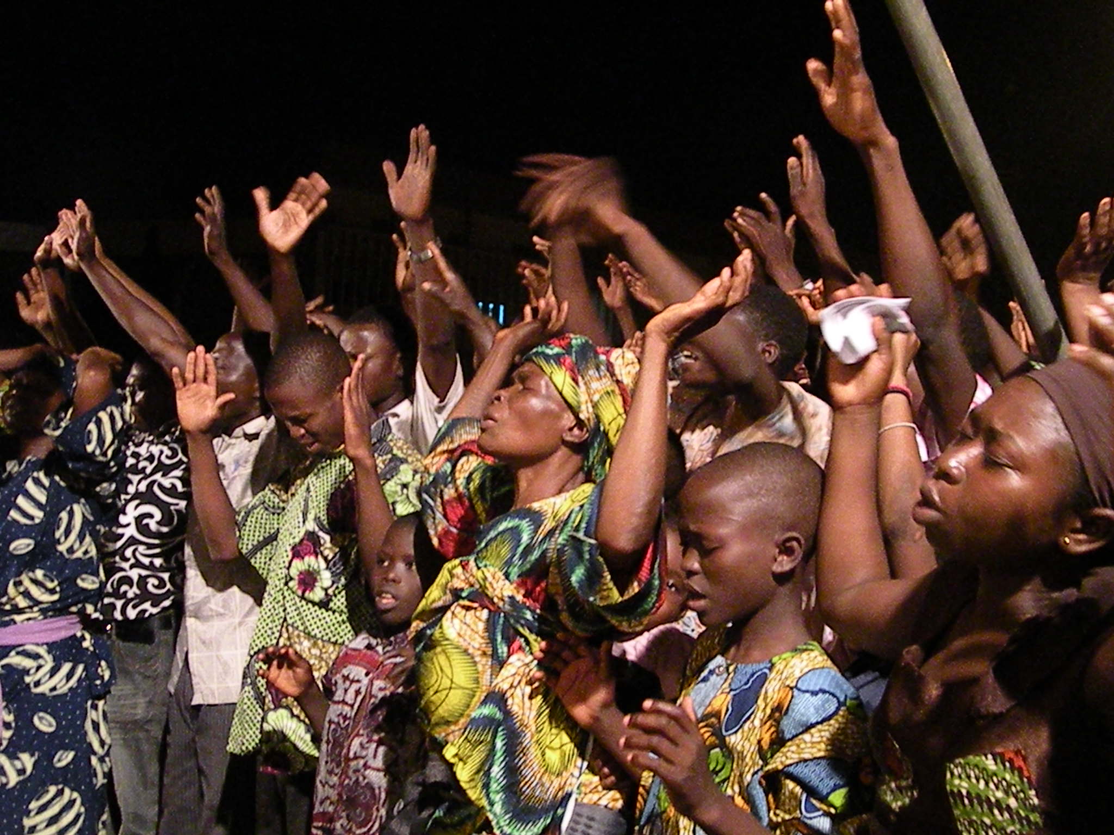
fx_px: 1352
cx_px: 557
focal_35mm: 42
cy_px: 418
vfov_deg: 34.3
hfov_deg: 44.8
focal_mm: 7.4
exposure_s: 1/22.7
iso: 1600
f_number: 3.2
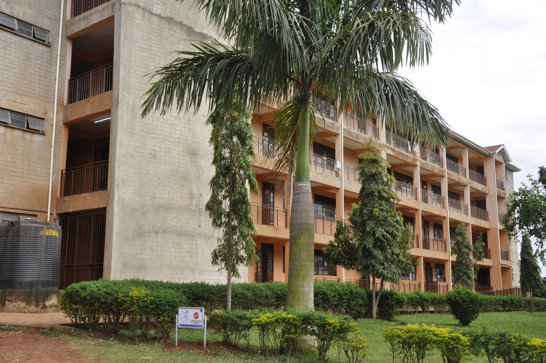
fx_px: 591
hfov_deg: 49.6
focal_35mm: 39
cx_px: 273
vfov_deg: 34.1
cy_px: 182
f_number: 10
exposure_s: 1/200
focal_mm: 26
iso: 200
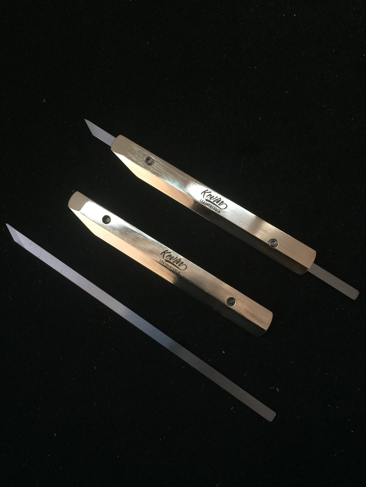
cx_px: 183
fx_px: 409
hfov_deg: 48.2
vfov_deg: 61.7
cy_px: 244
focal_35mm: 29
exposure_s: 1/17
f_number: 2.2
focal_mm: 4.15
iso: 50
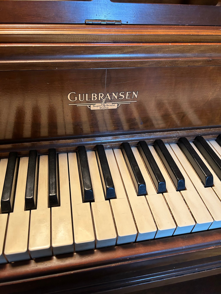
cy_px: 147
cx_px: 110
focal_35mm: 26
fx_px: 221
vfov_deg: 67.3
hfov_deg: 53.1
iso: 125
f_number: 1.5
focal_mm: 5.7
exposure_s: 1/120
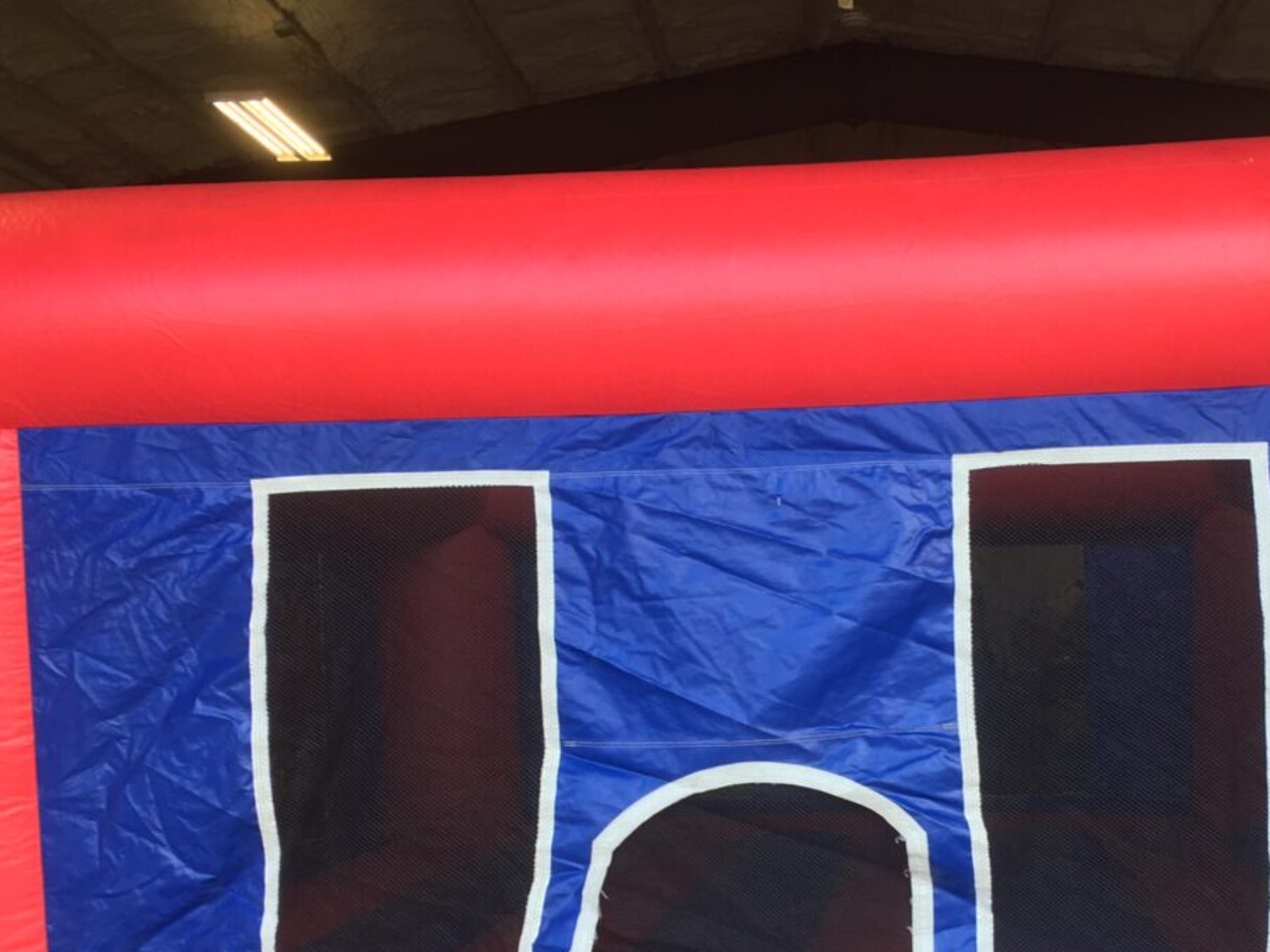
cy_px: 716
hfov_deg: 40.9
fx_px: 1688
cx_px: 796
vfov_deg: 31.0
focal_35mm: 46
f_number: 2.2
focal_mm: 4.15
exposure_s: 1/60
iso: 25
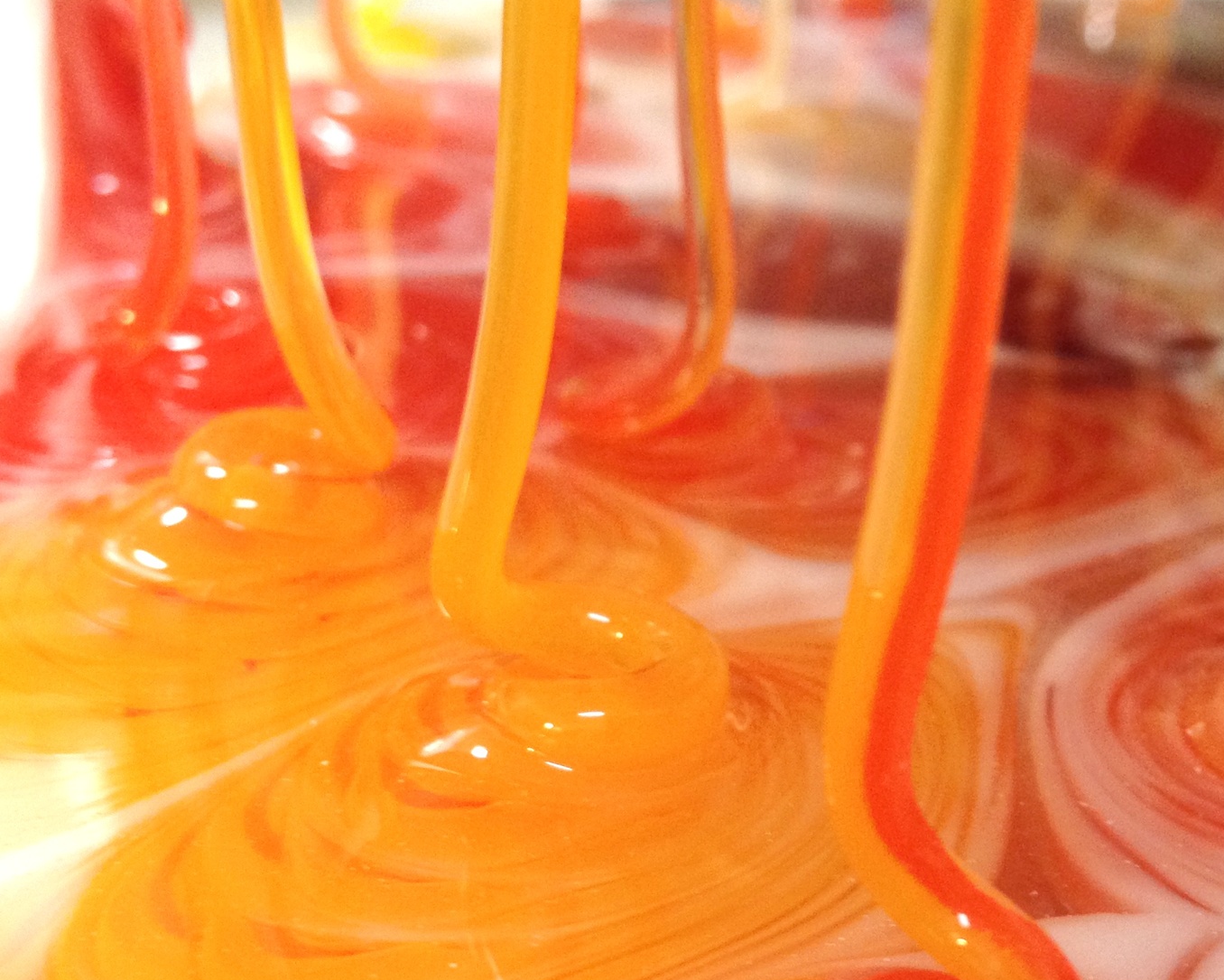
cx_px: 753
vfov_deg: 24.2
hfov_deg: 29.9
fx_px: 2282
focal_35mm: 63
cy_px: 579
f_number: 2.4
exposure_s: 1/20
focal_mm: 4.28
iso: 160
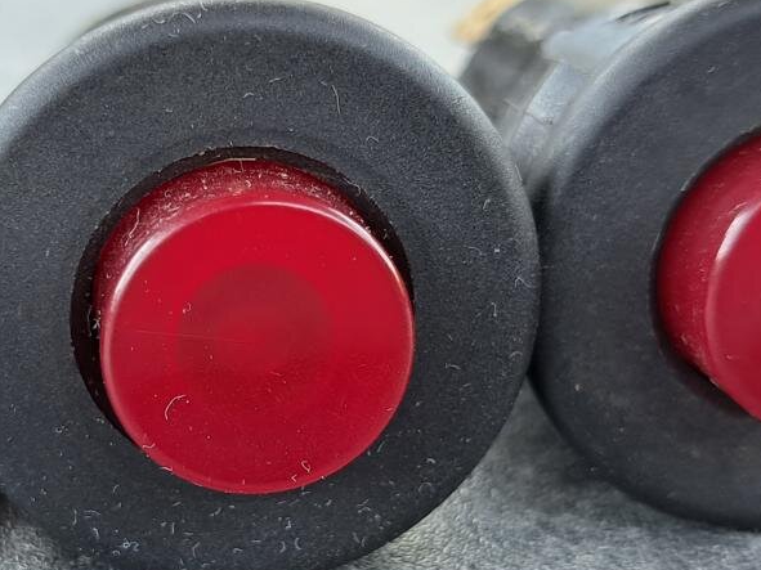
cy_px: 353
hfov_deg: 29.7
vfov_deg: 22.5
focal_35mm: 65
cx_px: 265
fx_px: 1429
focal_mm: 5.23
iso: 50
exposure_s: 1/50
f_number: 1.8
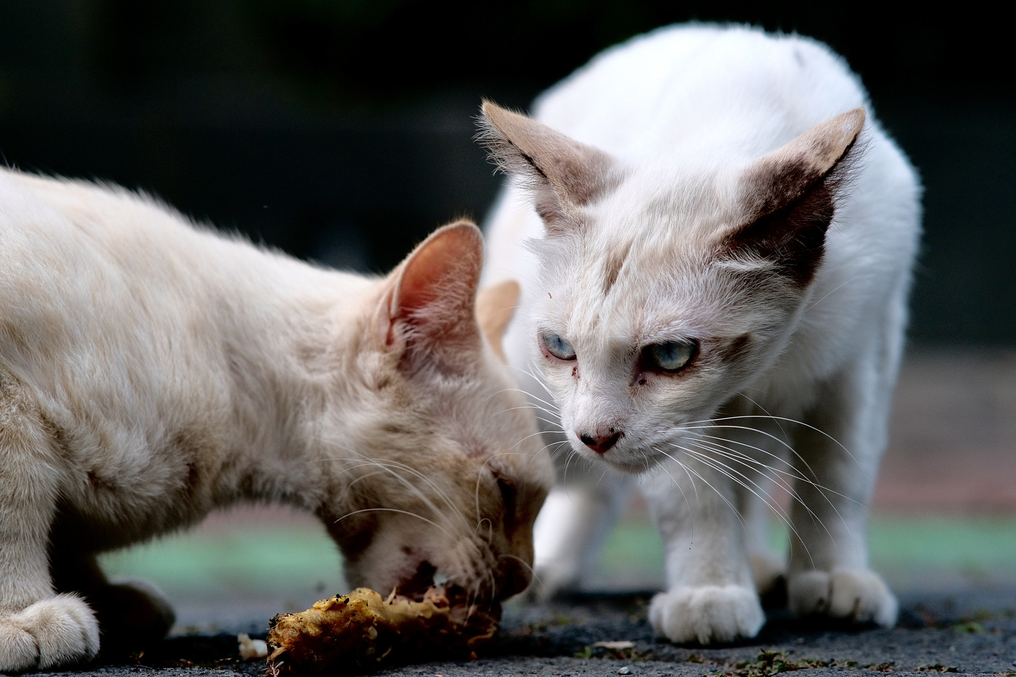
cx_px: 508
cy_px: 338
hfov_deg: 16.0
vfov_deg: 10.7
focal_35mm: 128
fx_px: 3612
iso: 800
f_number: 4
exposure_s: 1/500
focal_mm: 85
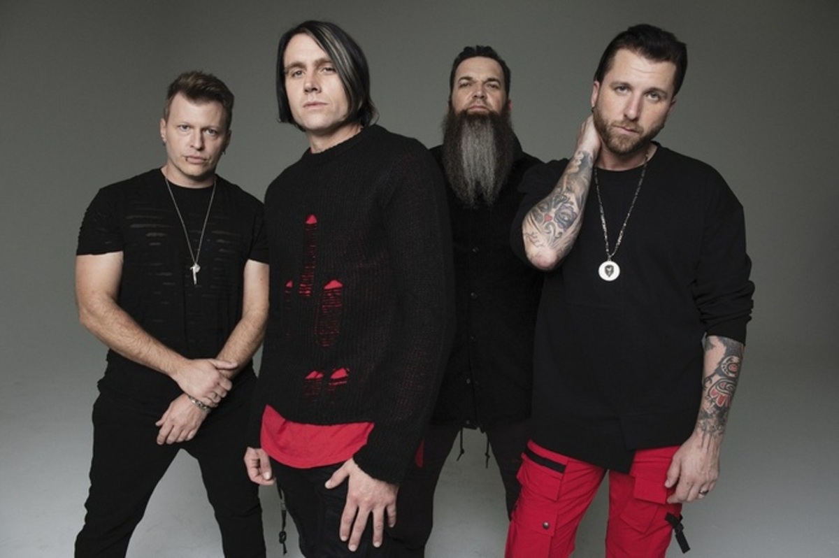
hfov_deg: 69.4
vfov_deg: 49.5
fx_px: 605
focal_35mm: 26
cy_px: 279
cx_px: 420
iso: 200
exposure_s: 1/200
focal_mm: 26
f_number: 8
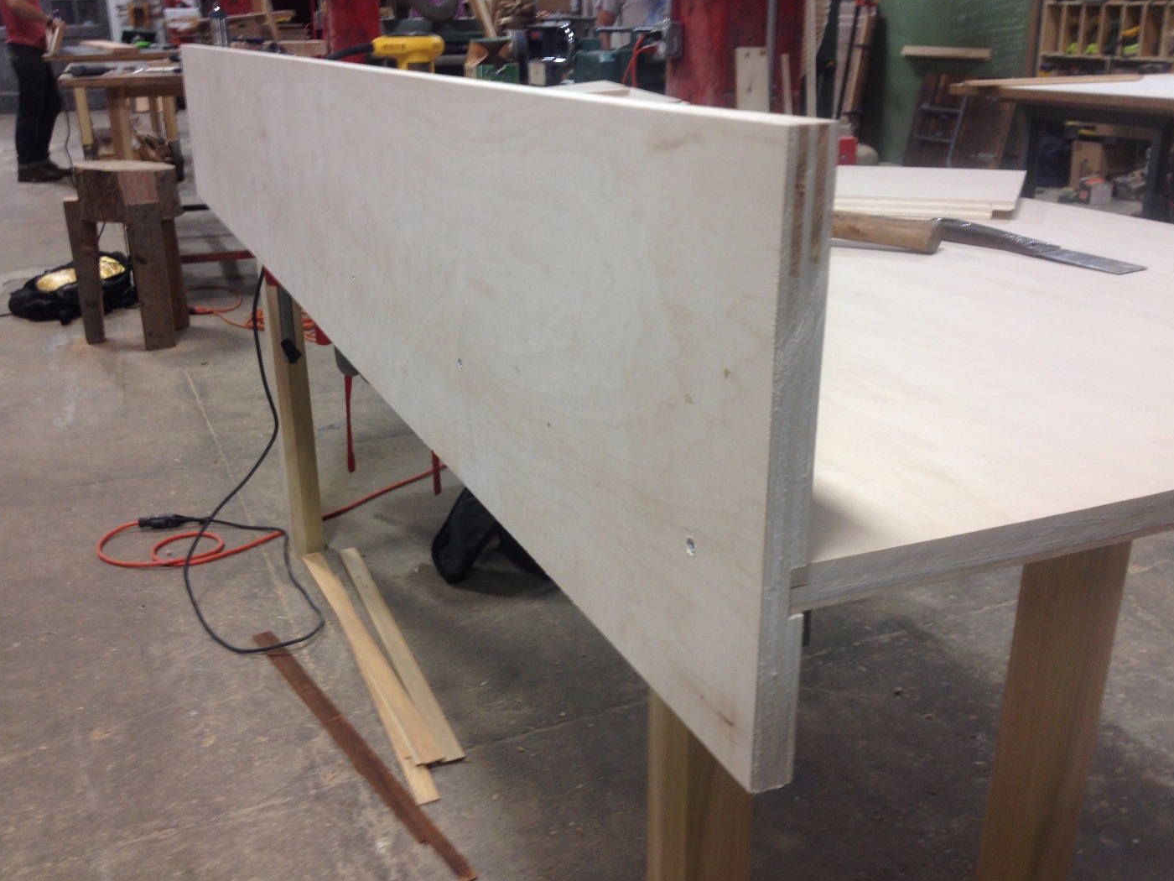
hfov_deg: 51.4
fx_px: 1221
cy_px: 429
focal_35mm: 36
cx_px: 596
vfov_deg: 39.7
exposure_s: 1/20
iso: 50
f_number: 2.4
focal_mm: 4.28
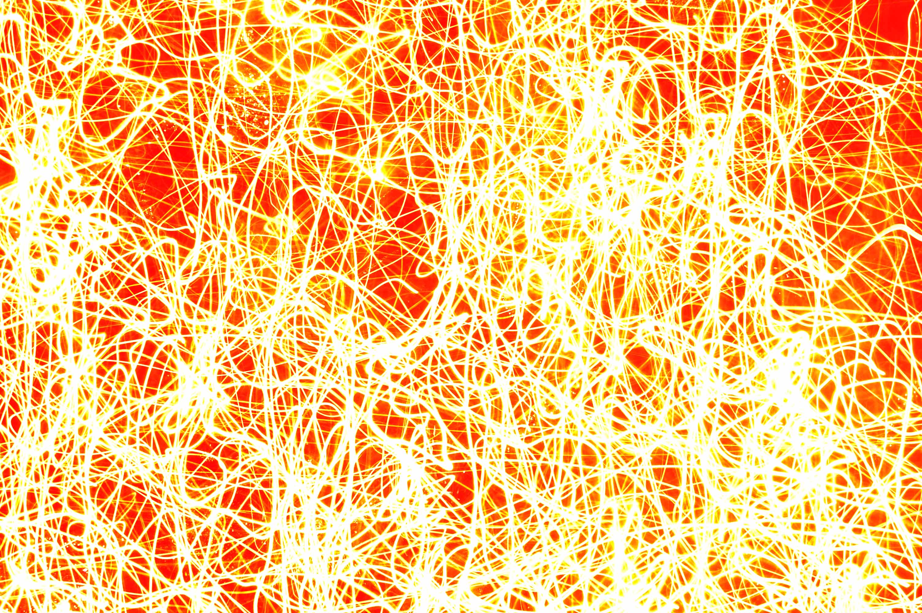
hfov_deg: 24.6
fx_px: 2111
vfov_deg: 16.5
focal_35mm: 82
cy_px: 306
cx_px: 461
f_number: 5.6
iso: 200
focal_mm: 55
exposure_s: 13
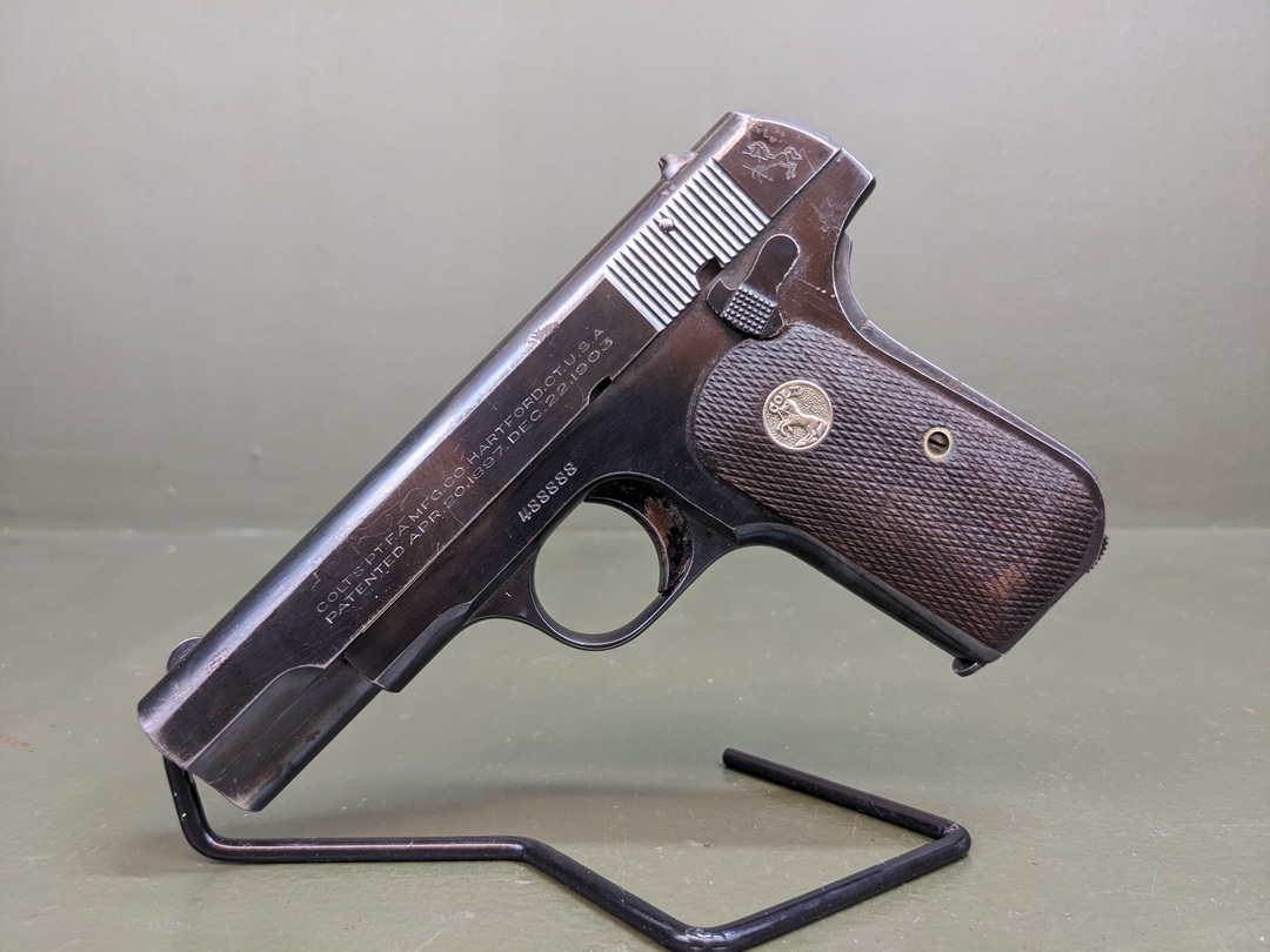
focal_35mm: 27
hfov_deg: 65.3
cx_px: 635
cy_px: 476
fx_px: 991
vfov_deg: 51.4
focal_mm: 4.38
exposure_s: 1/30
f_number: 1.73
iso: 116
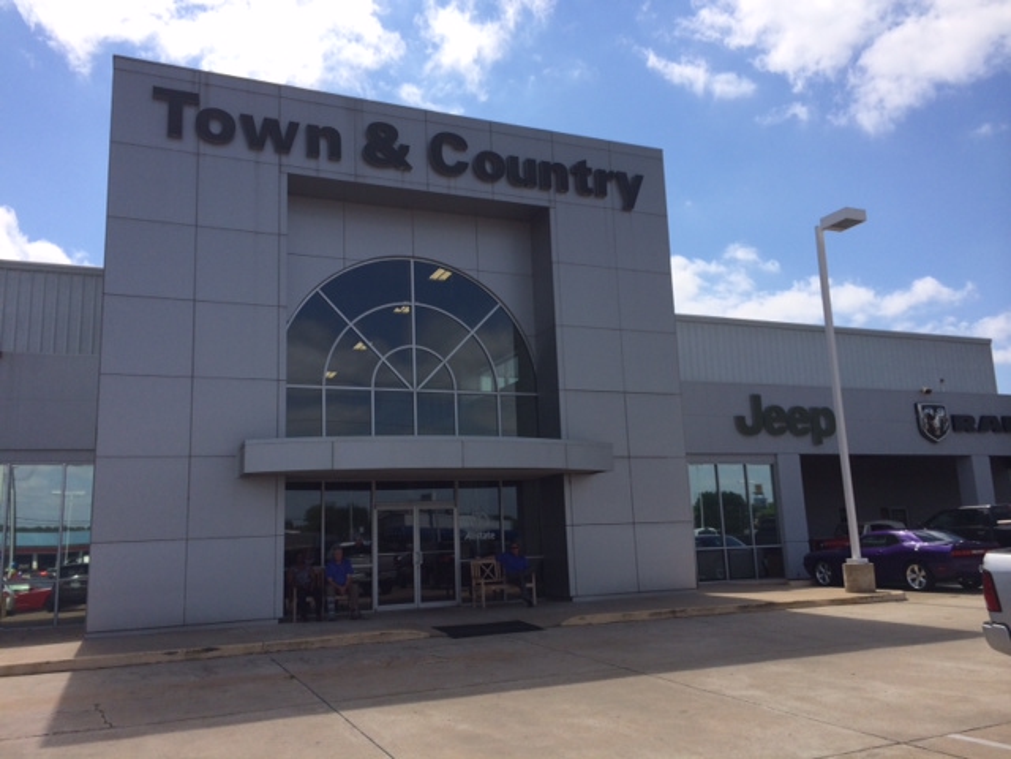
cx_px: 506
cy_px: 380
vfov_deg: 46.8
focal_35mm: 30
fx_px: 876
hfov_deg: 60.0
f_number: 2.2
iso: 32
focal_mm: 4.12
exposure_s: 1/3165
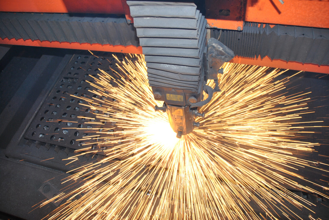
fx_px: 247
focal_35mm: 27
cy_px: 110
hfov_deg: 67.3
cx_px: 164
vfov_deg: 48.0
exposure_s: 1/60
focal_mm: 18
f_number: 3.5
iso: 200
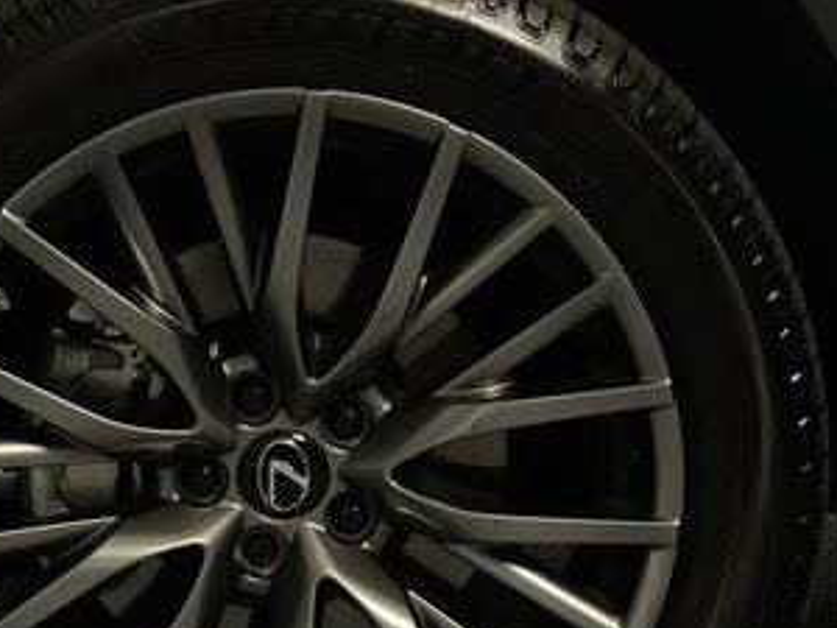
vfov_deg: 9.9
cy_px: 310
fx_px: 3627
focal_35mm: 150
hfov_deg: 13.1
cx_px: 226
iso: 250
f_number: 5.6
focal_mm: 22
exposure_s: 1/200
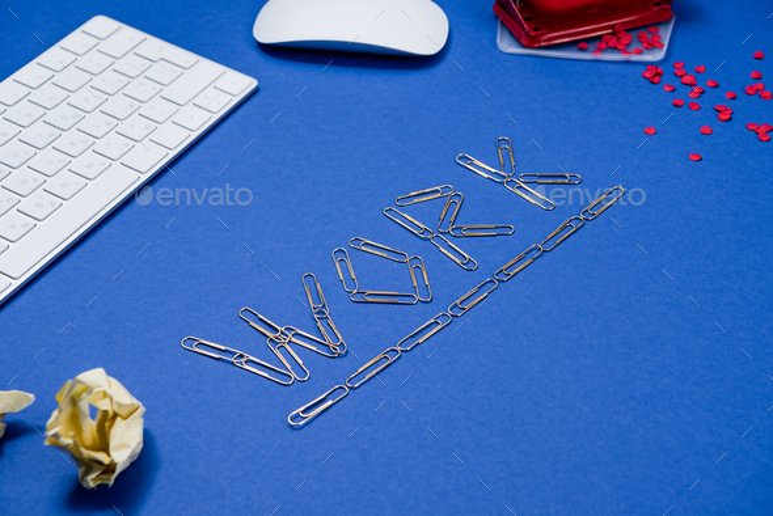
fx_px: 1504
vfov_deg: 19.5
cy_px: 258
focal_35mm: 70
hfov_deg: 28.8
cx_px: 386
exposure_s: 1/80
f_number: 10
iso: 50
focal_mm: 70
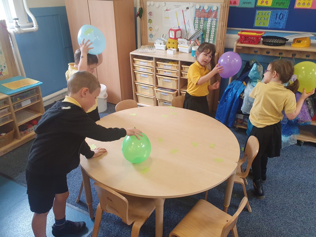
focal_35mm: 26
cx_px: 158
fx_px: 237
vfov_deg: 53.1
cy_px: 118
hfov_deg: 67.3
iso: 320
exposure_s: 1/100
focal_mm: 4.32
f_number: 2.4
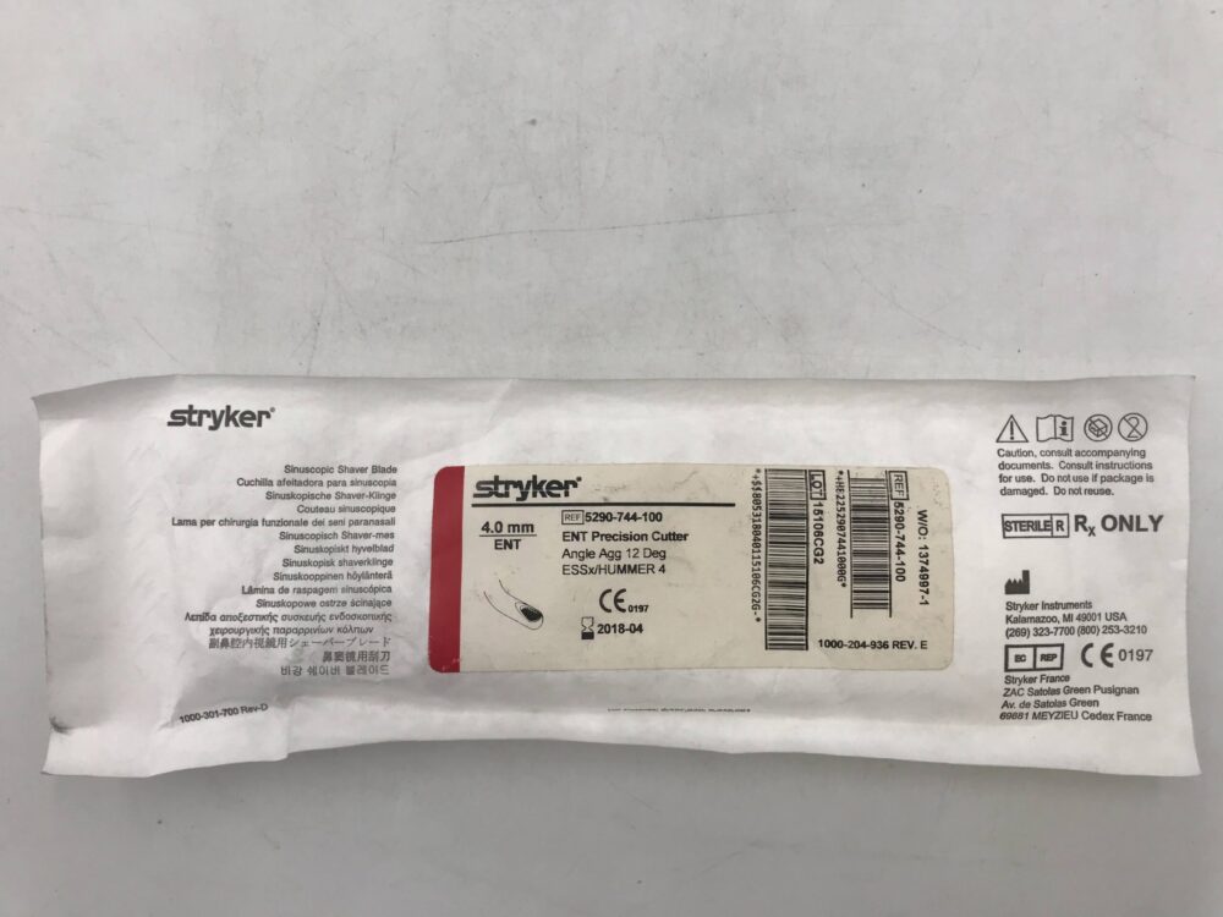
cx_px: 612
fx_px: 989
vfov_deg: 49.7
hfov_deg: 63.4
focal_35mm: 28
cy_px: 458
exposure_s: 1/120
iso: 25
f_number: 1.8
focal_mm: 3.99
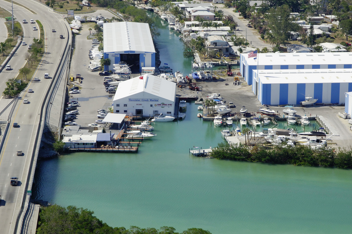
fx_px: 1201
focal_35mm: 123
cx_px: 204
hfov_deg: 16.7
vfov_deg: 11.1
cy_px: 124
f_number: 9.5
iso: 400
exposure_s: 1/1000
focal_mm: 70
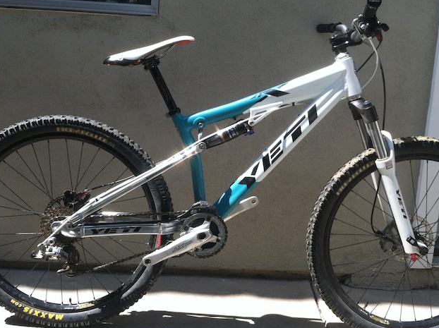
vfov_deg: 32.1
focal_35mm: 45
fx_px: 570
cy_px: 150
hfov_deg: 42.1
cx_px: 241
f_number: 2.8
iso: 80
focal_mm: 3.85
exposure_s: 1/476
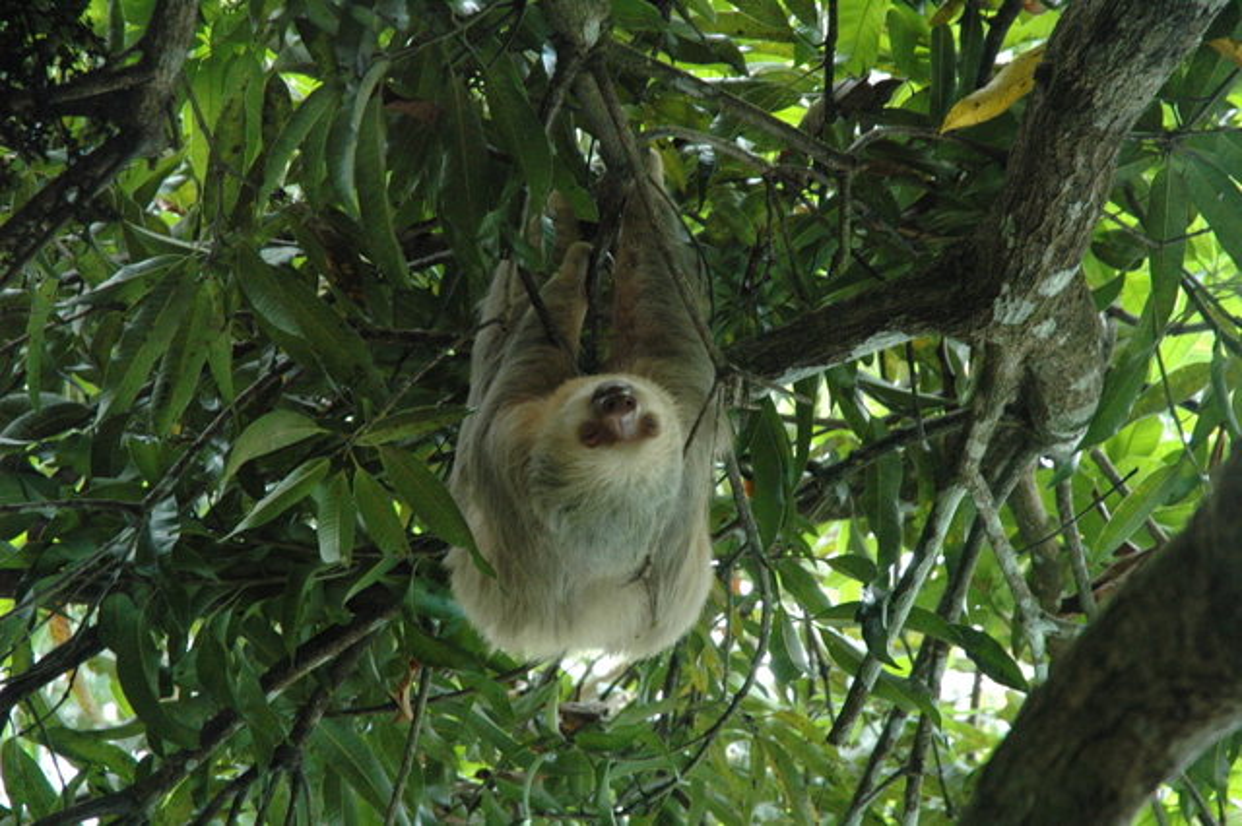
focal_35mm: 105
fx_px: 3620
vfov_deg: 13.0
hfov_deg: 19.5
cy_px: 413
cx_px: 621
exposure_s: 1/100
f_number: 5
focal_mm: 70
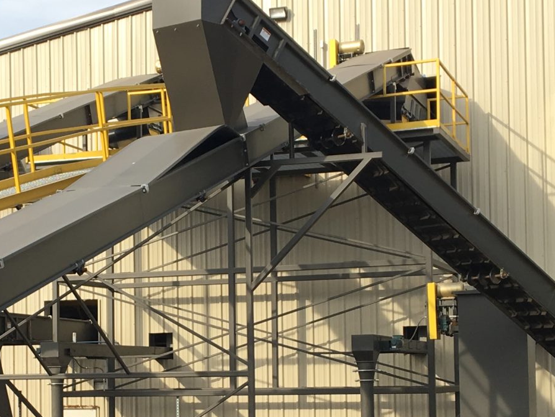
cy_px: 326
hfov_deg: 23.4
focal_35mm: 83
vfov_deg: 17.7
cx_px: 151
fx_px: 1331
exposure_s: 1/657
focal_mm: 4.15
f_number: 2.2
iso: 25
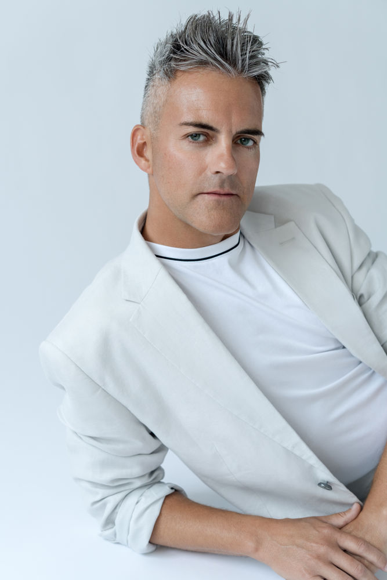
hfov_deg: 27.0
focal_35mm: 50
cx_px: 194
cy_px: 290
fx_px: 806
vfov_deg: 39.6
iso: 640
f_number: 3.5
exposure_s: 1/100
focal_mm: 50
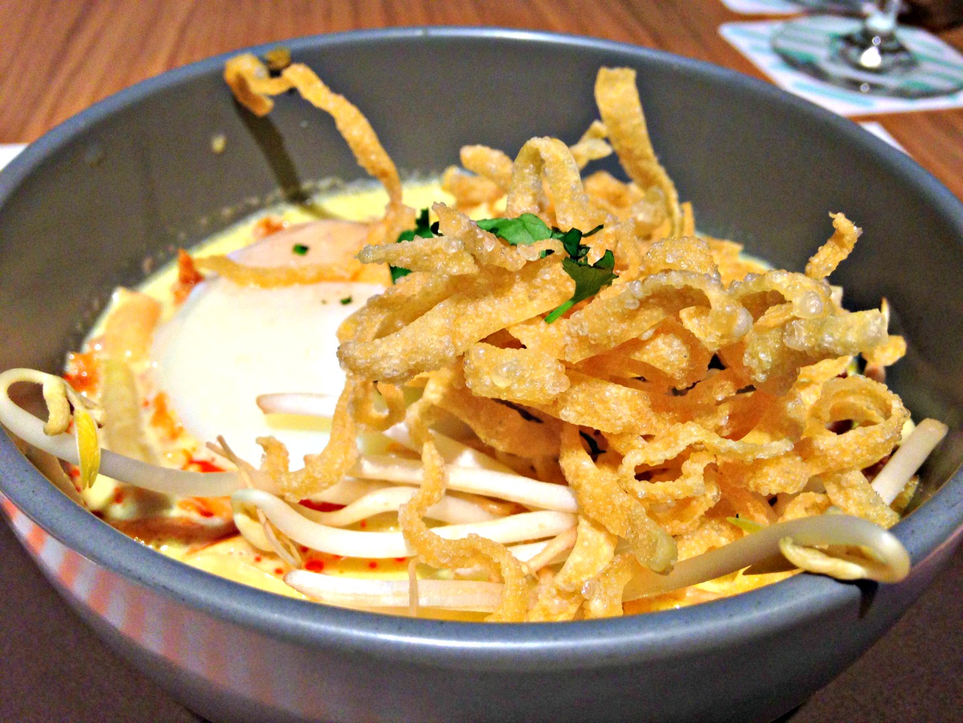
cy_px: 362
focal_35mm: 33
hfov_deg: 55.3
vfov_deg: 43.0
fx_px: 918
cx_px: 482
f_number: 2.4
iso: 80
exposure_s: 1/120
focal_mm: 4.12
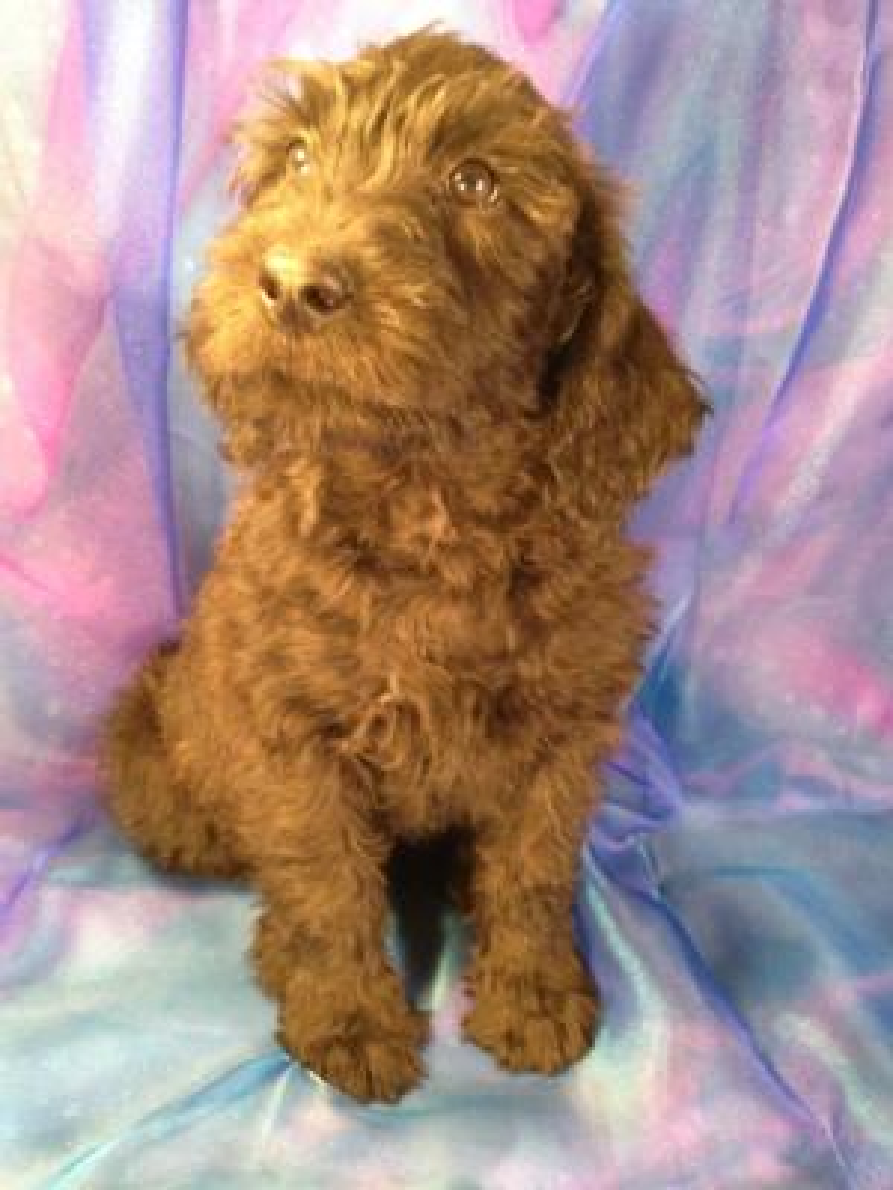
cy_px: 595
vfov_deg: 55.4
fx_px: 1135
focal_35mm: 33
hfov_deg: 42.9
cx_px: 446
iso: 400
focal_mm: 4.12
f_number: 2.4
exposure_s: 1/20
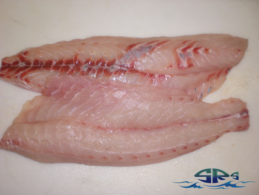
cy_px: 98
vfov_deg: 37.7
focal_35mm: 38
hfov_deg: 49.0
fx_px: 284
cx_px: 130
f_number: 3.1
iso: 100
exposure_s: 1/100
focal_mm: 6.3
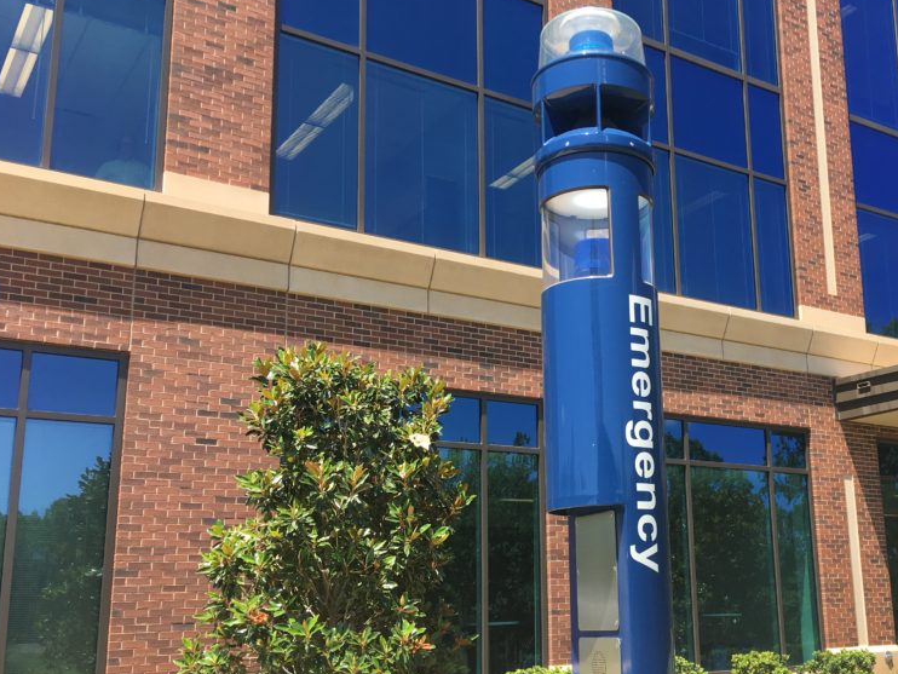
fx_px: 1038
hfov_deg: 46.0
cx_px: 609
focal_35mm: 40
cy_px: 388
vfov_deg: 35.9
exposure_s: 1/578
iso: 25
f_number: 2.2
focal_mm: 4.15
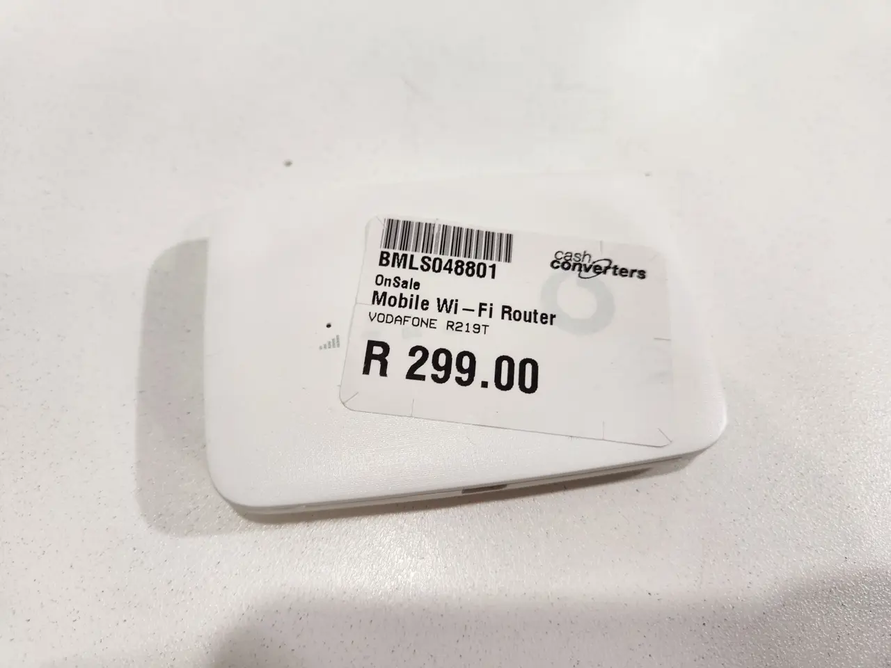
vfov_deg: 58.9
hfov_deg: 73.9
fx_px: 592
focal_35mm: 23
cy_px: 334
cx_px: 446
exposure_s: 1/100
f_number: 1.8
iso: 64
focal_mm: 5.4
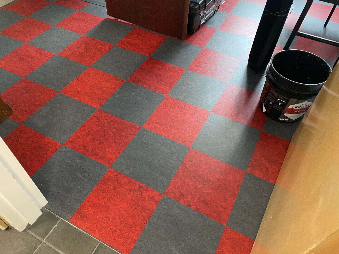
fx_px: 264
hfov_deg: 65.3
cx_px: 165
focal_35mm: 27
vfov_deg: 51.4
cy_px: 128
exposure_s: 1/47
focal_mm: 4.25
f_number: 1.8
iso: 500
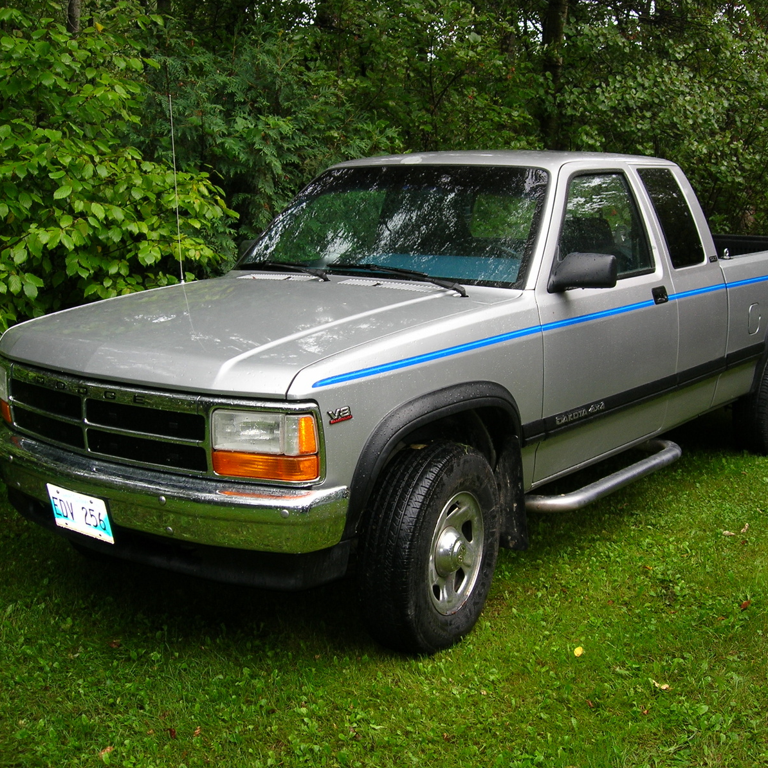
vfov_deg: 37.6
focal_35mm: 45
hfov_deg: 37.5
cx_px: 419
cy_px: 383
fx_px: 1130
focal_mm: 7.8
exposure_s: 1/25.3
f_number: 2.8
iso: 64
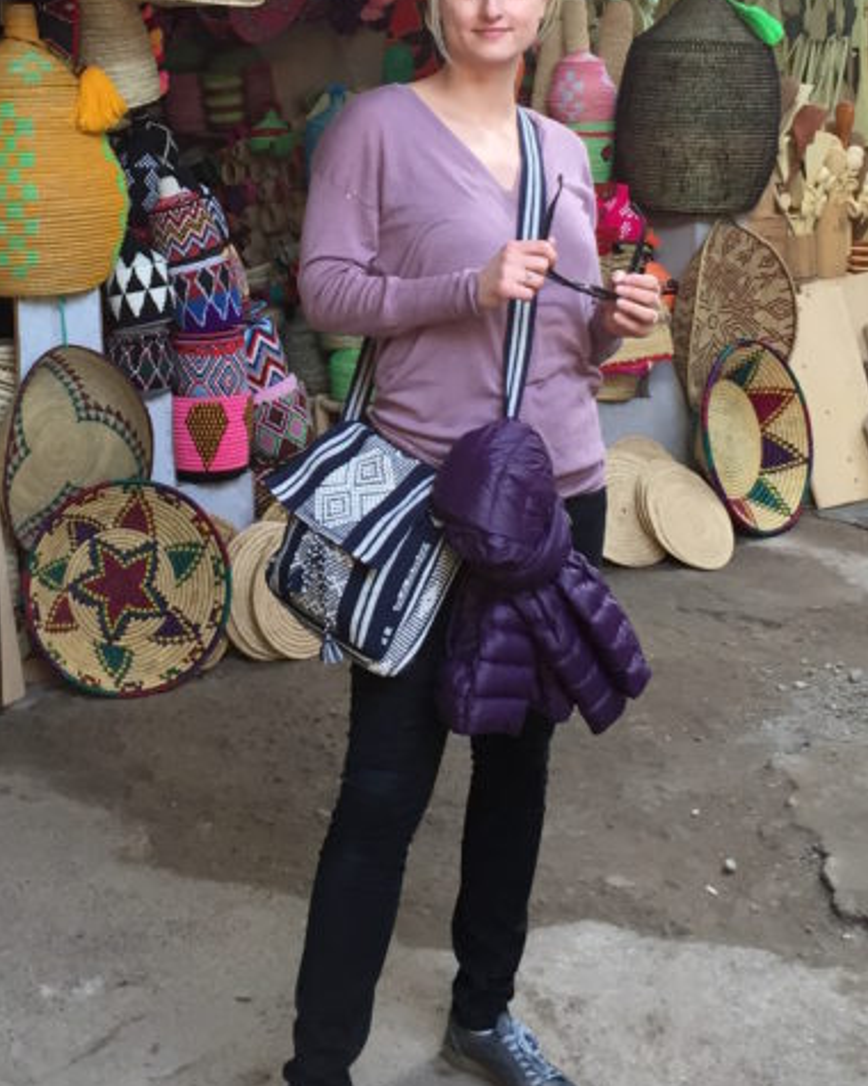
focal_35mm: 61
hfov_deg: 24.9
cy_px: 149
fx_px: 1959
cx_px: 306
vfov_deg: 29.9
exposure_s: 1/33
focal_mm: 4.15
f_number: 2.2
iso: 40
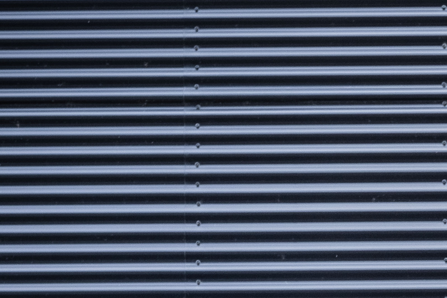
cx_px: 636
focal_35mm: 309
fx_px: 3836
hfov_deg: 6.6
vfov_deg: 4.4
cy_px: 481
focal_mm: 56
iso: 400
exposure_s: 1/125
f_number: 5.6
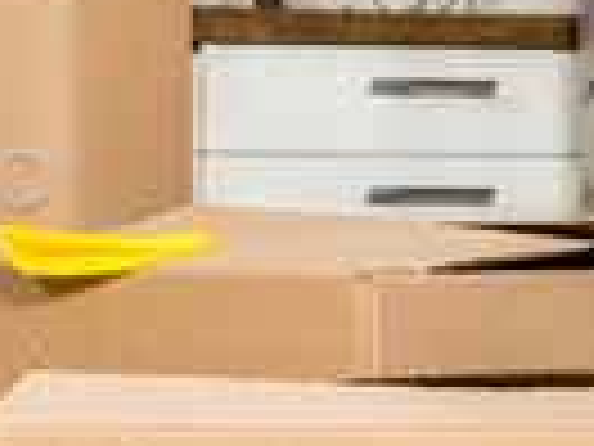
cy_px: 387
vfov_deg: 4.9
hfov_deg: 6.6
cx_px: 513
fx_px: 5165
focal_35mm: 301
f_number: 5
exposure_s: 1/160
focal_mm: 70
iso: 125
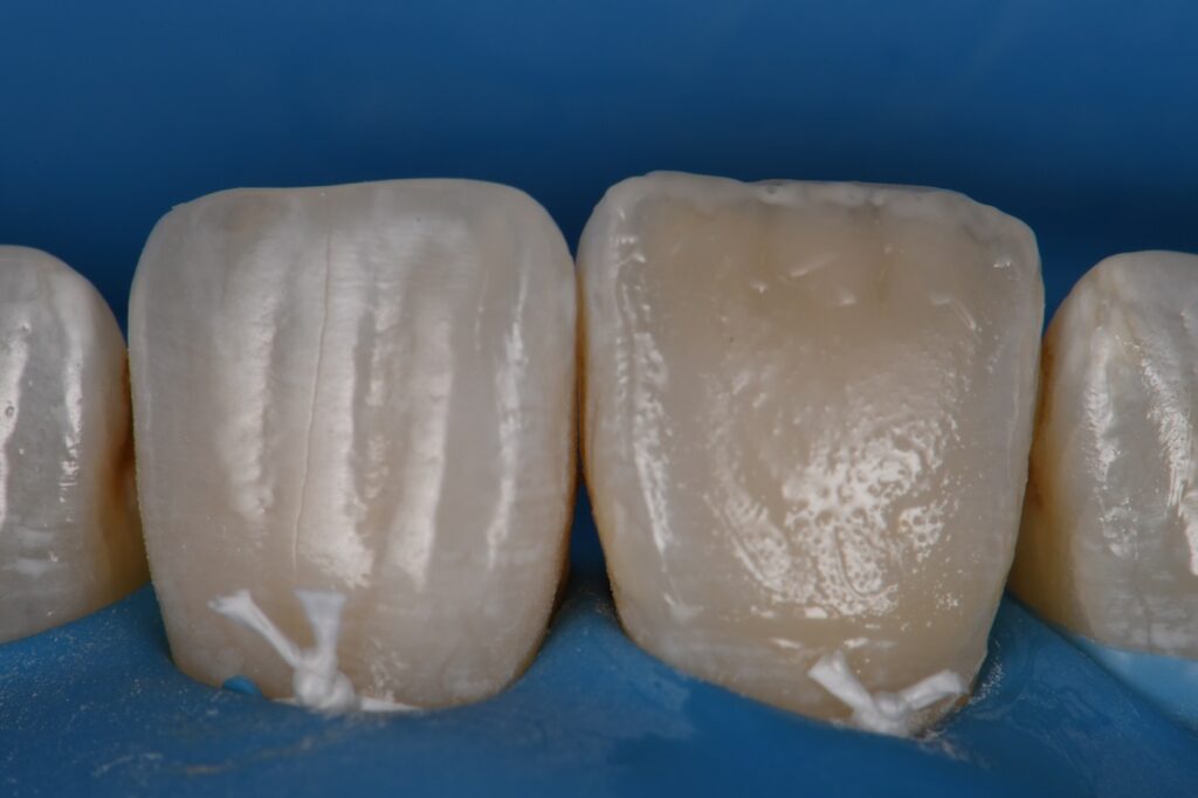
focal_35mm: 157
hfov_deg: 13.1
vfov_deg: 8.7
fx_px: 5223
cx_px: 599
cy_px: 399
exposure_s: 1/160
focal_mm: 105
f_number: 32
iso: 200
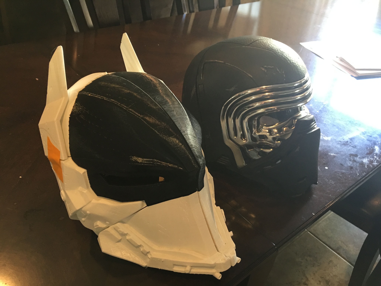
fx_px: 319
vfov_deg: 48.2
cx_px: 190
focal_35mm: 29
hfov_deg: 61.7
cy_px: 143
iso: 100
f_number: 2.2
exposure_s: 1/15
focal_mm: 4.15
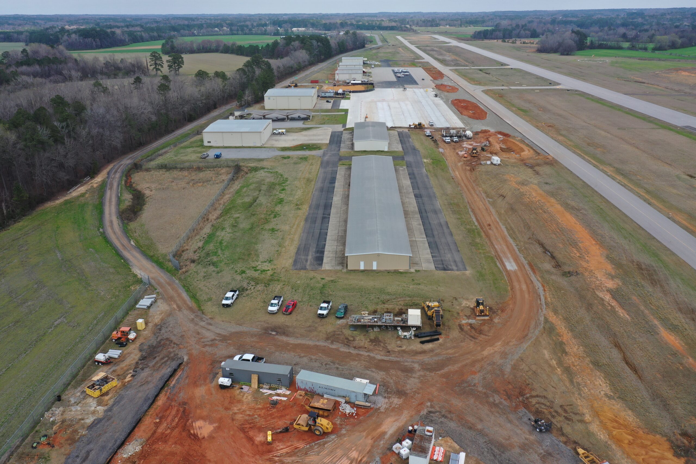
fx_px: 541
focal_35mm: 28
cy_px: 232
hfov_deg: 65.5
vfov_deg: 46.4
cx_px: 348
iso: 100
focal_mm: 10.26
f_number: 5.6
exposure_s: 1/320
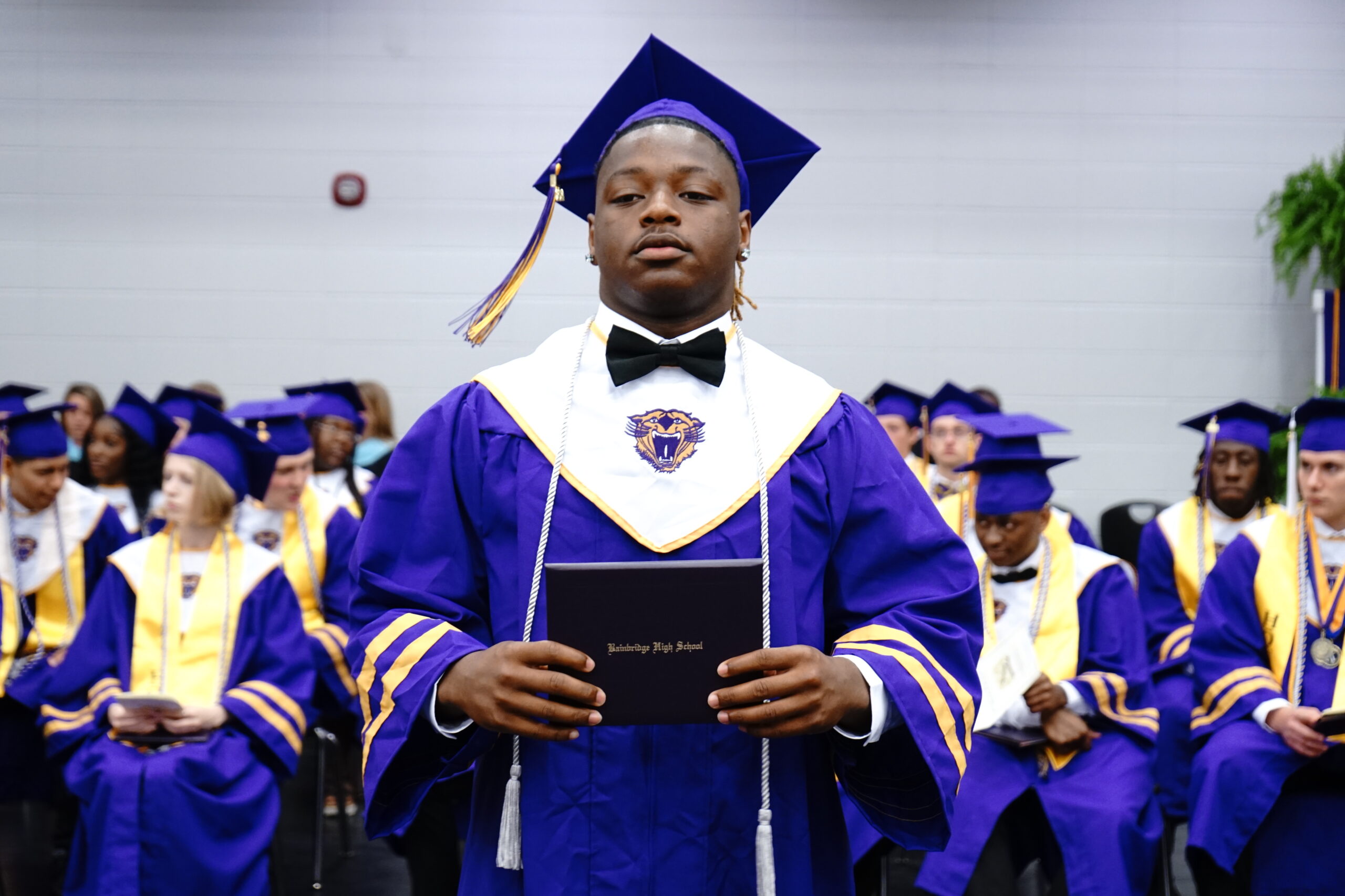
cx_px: 672
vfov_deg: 19.5
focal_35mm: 70
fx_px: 2615
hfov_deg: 28.8
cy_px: 448
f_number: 5.6
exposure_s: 1/80
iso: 2000
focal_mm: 70
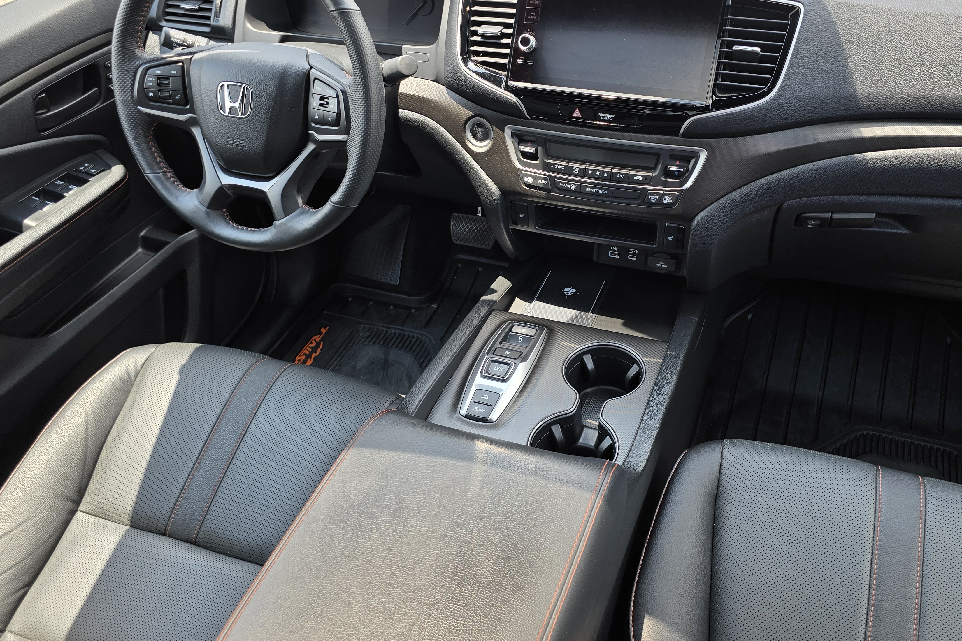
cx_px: 546
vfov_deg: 44.9
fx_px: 775
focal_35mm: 29
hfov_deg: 63.4
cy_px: 295
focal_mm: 6.3
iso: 25
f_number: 1.7
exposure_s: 1/180
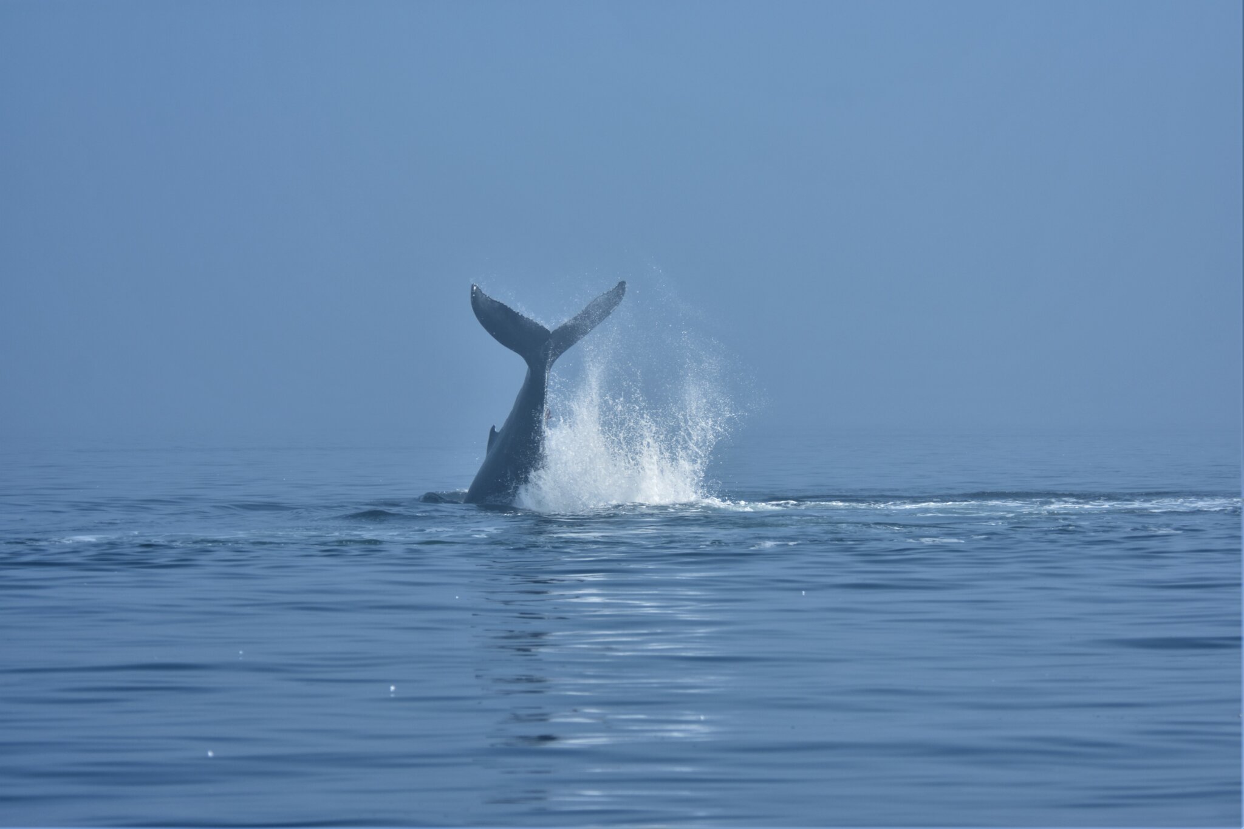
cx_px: 622
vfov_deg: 9.1
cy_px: 414
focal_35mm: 150
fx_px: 5183
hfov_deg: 13.7
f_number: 4.8
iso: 200
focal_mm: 100
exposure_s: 1/1250
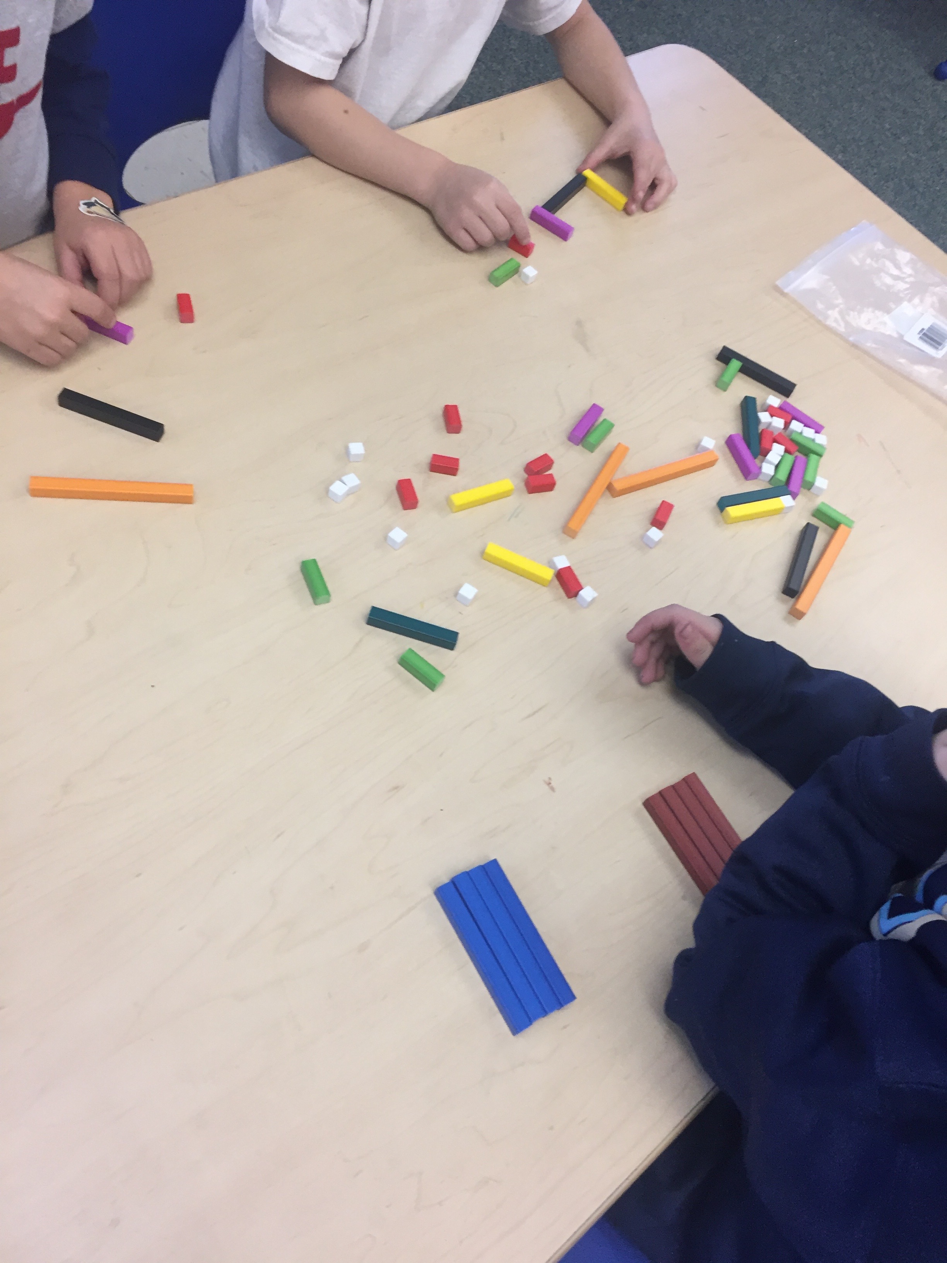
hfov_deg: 48.2
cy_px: 632
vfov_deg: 61.7
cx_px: 474
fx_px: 1058
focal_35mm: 29
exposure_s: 1/30
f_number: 2.2
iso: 50
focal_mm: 4.15
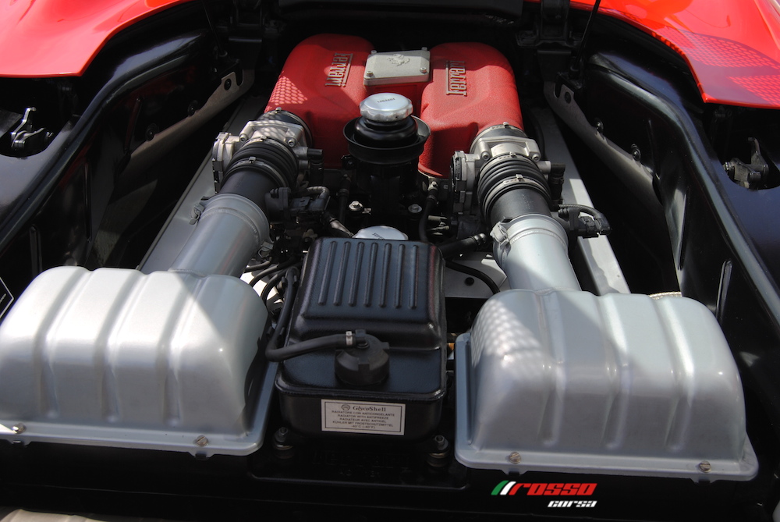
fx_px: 846
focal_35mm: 39
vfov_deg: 34.3
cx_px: 390
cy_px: 261
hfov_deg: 49.5
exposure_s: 1/250
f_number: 7.1
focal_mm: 26
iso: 100
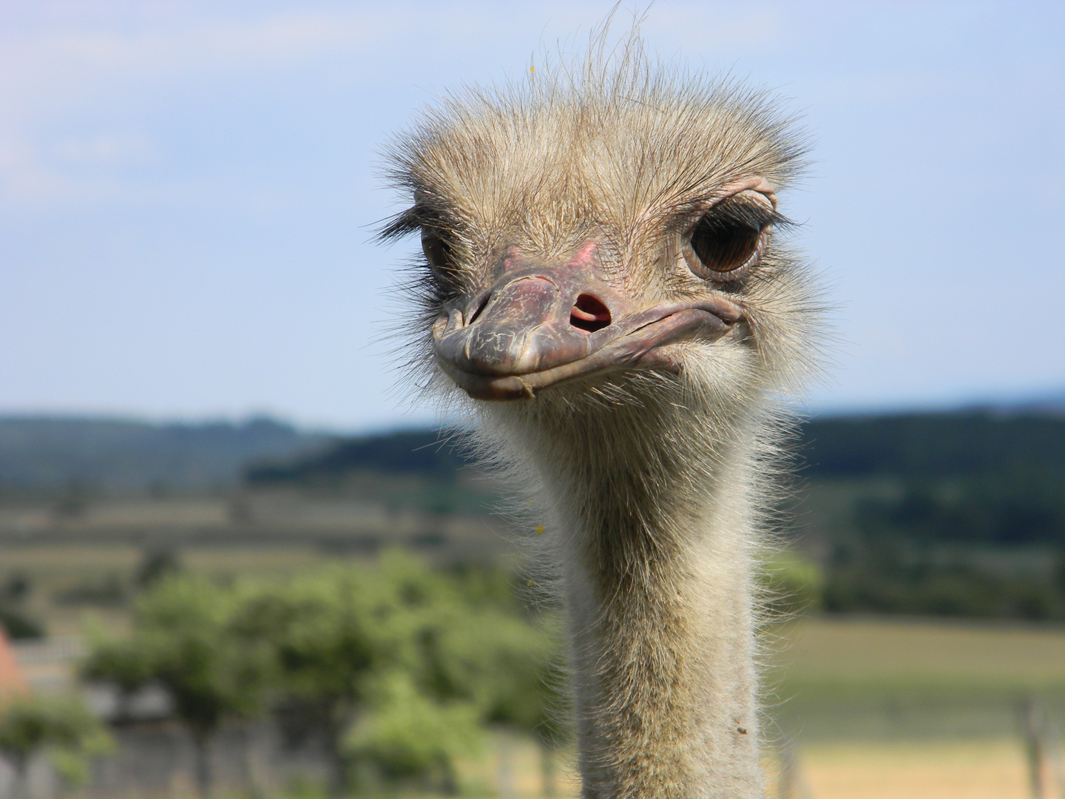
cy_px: 400
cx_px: 532
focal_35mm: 226
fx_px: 6953
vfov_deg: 6.6
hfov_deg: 8.8
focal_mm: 41
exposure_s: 1/343
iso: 80
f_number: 5.4
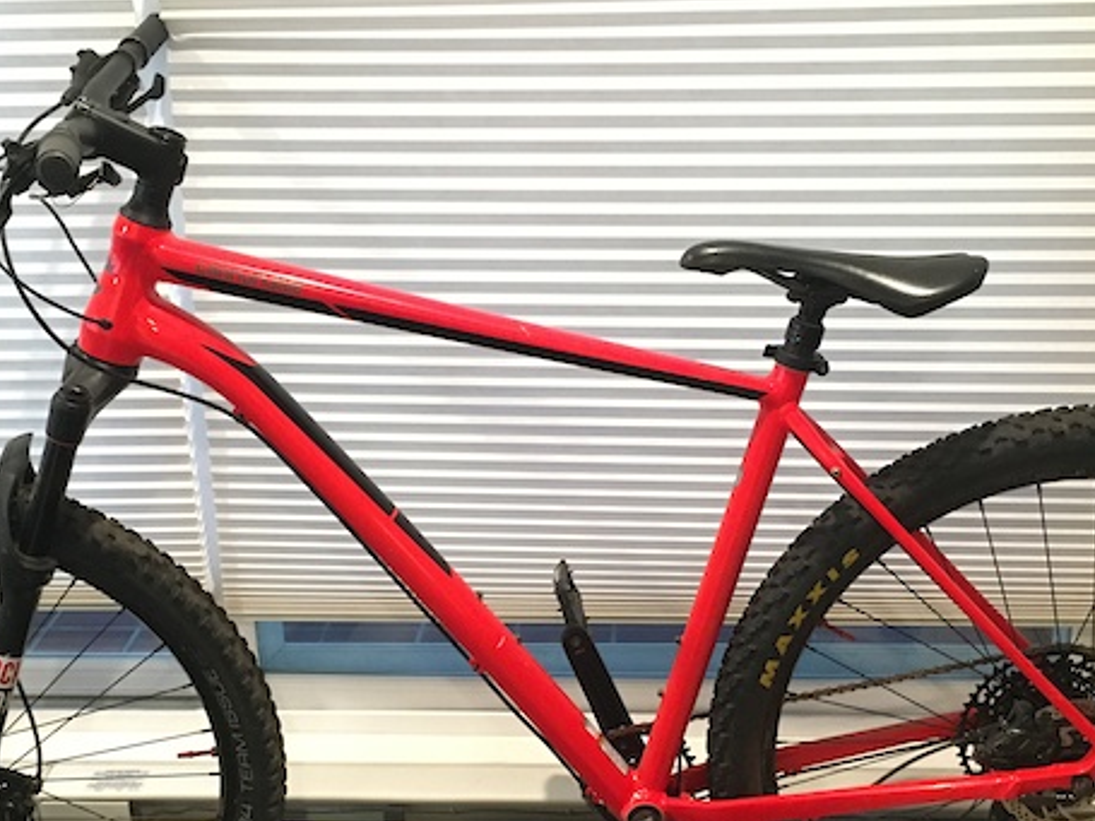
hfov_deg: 37.5
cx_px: 508
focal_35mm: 51
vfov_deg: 28.2
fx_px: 1613
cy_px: 592
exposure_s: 1/15
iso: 250
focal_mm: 4.15
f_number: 2.2
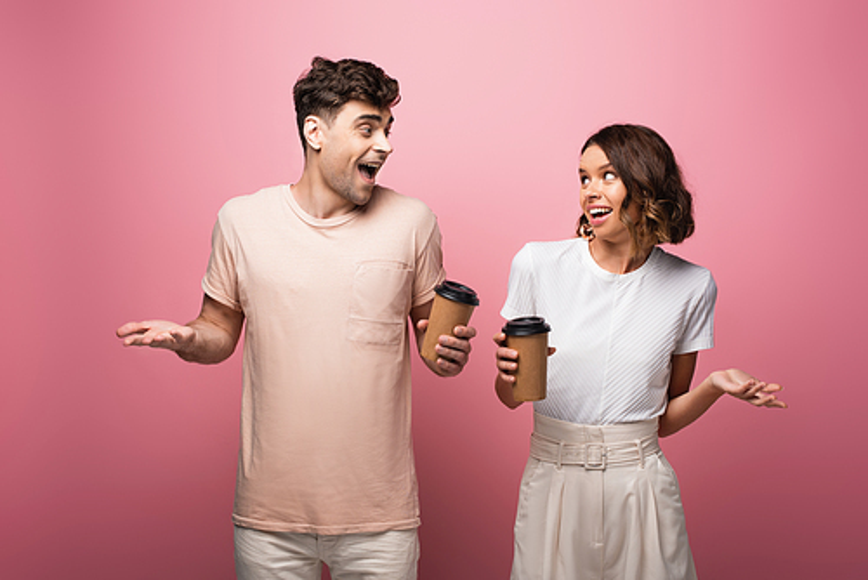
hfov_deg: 39.6
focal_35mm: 50
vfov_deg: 27.0
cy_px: 290
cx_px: 434
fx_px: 1206
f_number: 8
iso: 100
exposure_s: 1/200
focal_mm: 50
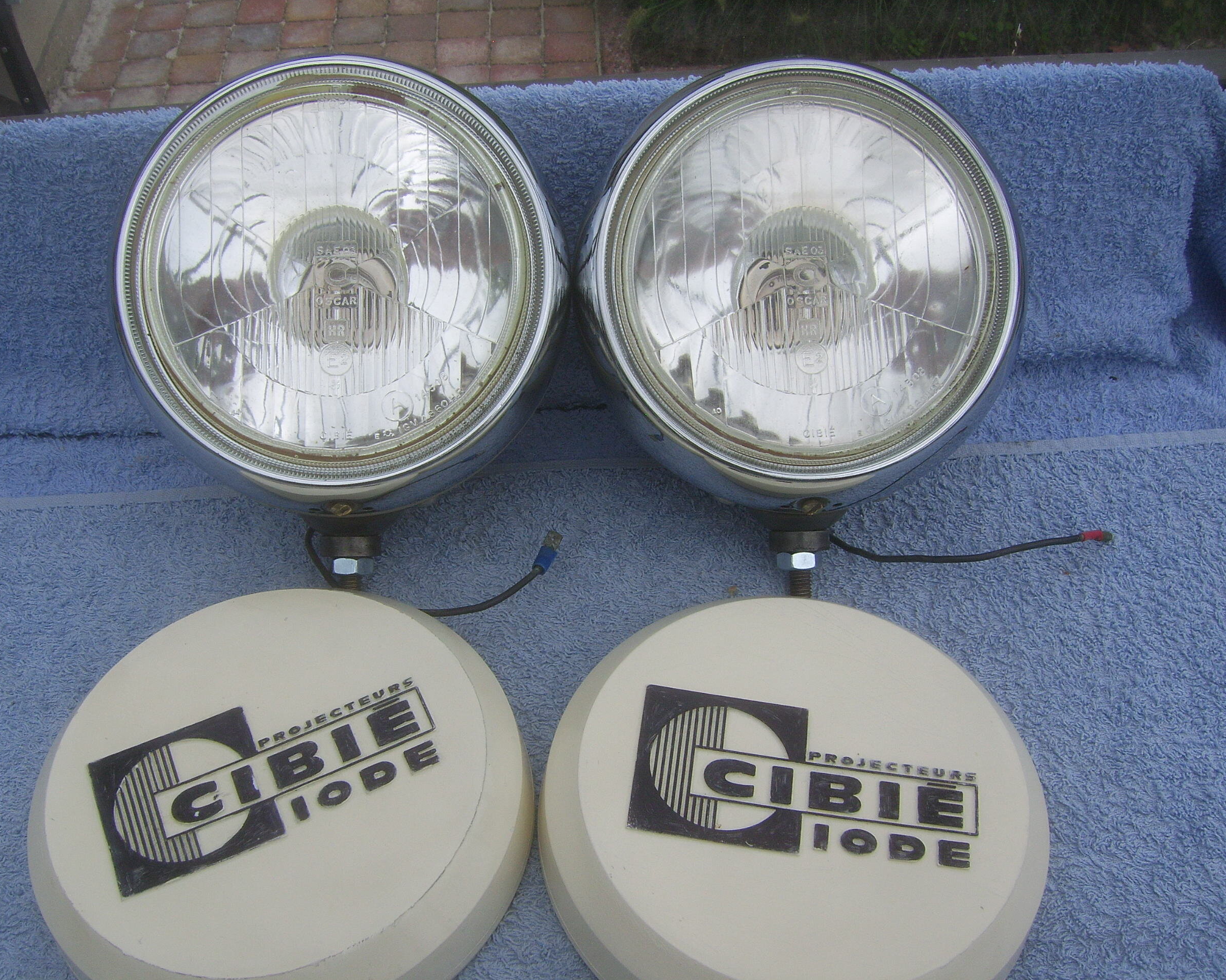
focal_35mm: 40
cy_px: 489
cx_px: 581
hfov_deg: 45.8
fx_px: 1451
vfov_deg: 37.3
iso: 50
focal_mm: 7.8
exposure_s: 1/250
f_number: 6.4
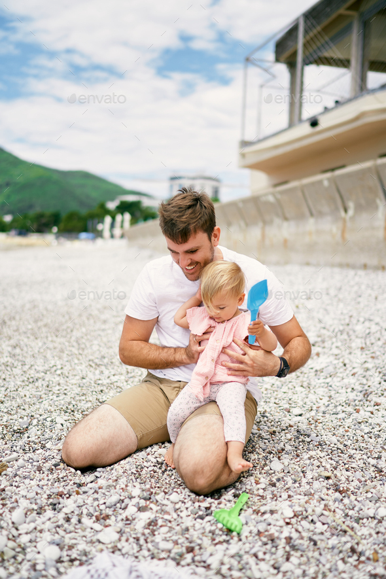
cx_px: 193
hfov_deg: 37.9
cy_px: 290
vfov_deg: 54.4
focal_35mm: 35
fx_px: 563
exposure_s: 1/8000
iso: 100
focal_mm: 35
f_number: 1.4
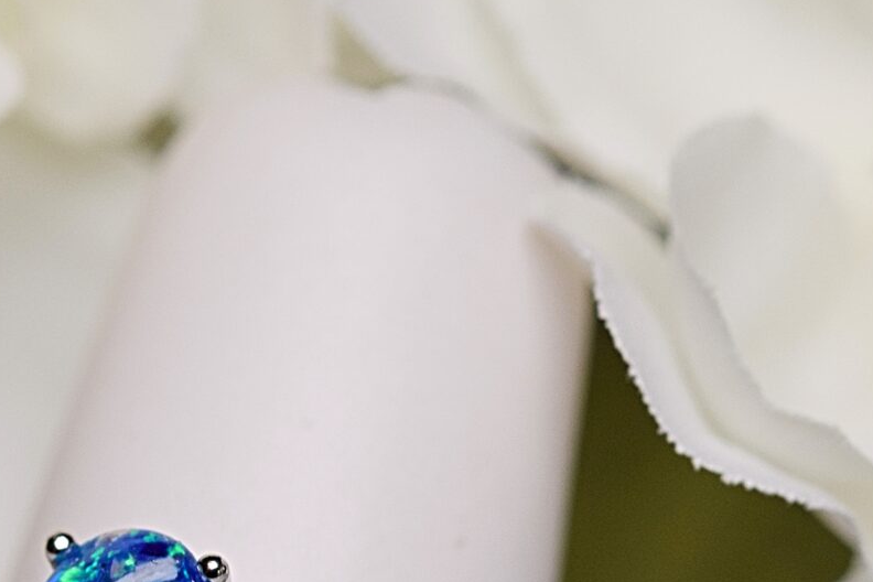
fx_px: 9876
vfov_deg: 3.4
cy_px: 669
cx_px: 114
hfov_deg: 5.1
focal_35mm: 407
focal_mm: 105
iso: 400
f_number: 8
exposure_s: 1/160
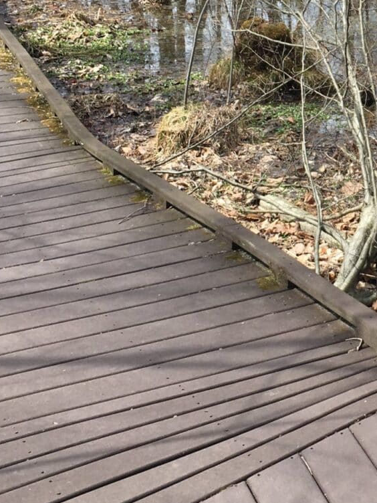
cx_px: 423
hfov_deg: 17.9
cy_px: 106
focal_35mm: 79
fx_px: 1147
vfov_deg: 24.4
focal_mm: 4.15
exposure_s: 1/478
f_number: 2.2
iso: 25
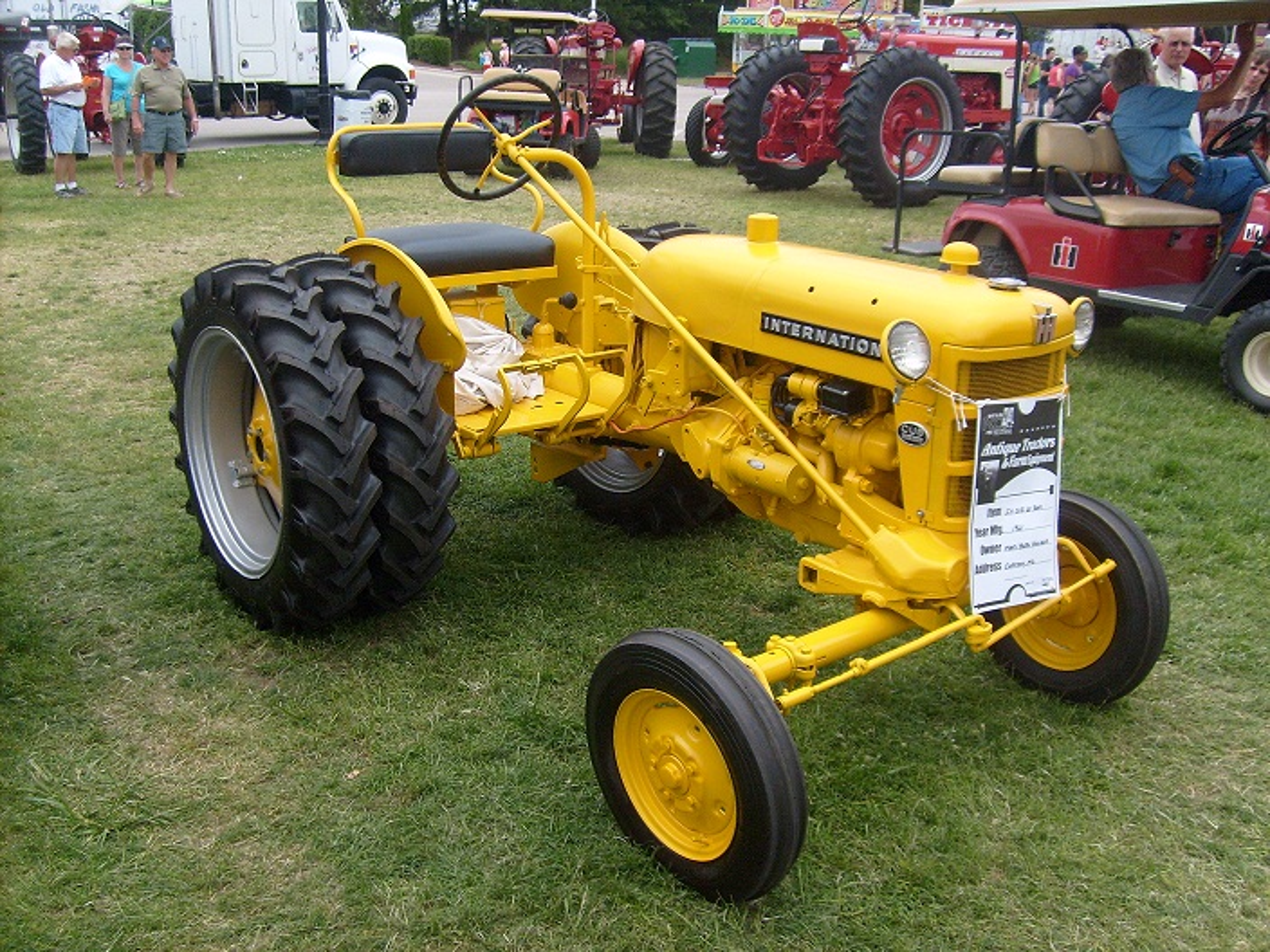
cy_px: 476
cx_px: 635
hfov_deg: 52.6
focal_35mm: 35
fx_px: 1284
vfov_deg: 40.7
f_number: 7.1
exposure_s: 1/125
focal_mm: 5.8
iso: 80
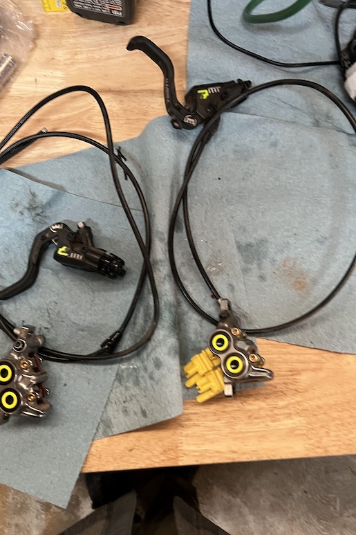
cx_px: 170
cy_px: 266
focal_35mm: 28
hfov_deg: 46.4
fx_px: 415
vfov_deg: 65.5
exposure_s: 1/60
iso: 400
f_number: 1.5
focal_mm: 5.7
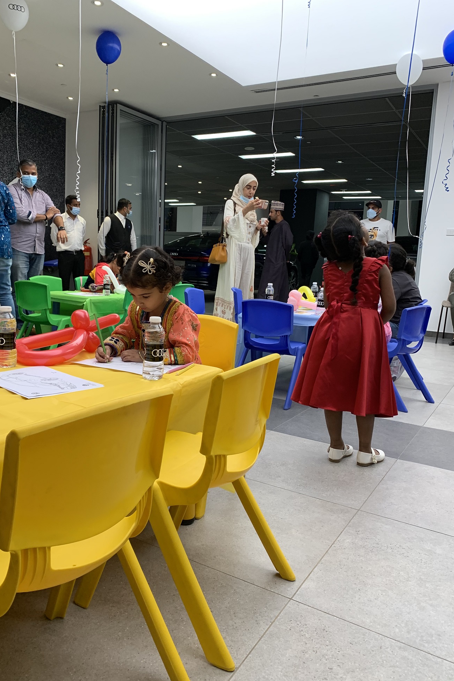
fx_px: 530
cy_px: 341
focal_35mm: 28
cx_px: 202
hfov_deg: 46.3
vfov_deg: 65.5
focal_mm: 4.25
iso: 80
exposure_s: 1/121
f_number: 1.8
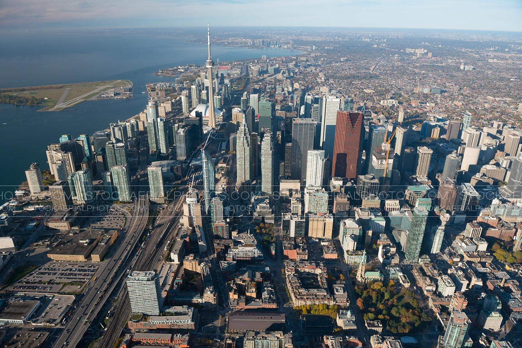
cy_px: 174
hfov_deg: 73.7
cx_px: 261
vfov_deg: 53.2
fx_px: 348
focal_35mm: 24
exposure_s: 1/800
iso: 800
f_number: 6.3
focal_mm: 24
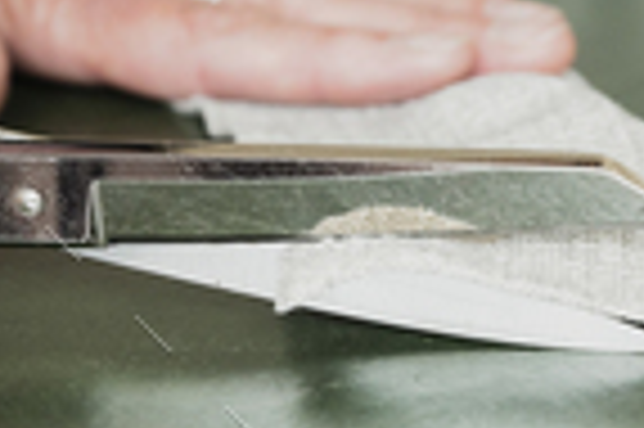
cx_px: 446
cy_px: 185
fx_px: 3699
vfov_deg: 6.6
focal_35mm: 207
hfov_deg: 9.9
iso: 800
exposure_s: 1/125
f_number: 4
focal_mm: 50
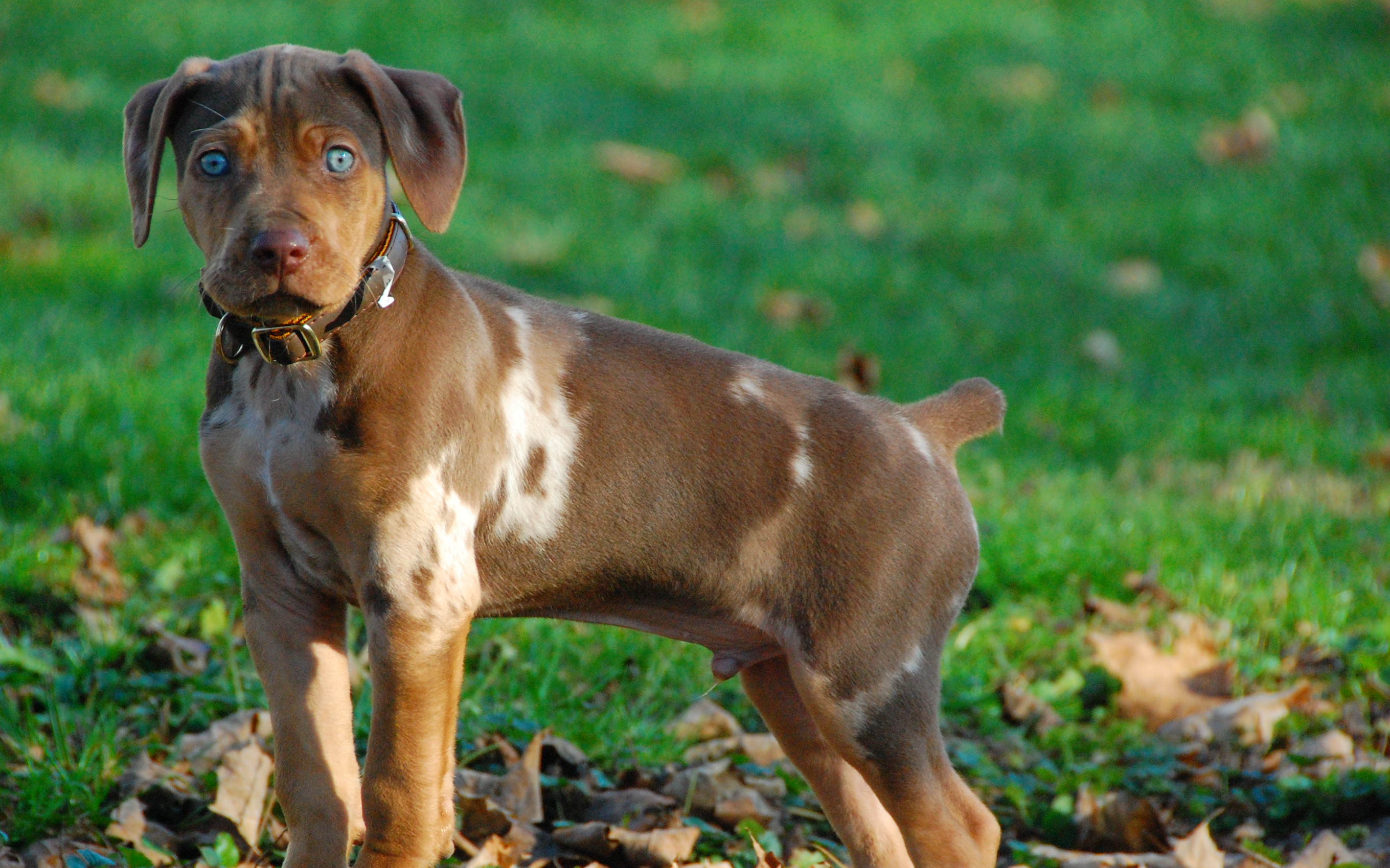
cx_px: 670
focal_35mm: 338
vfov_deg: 3.9
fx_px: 12803
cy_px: 495
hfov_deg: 6.2
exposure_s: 1/500
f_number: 8
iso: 800
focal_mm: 200
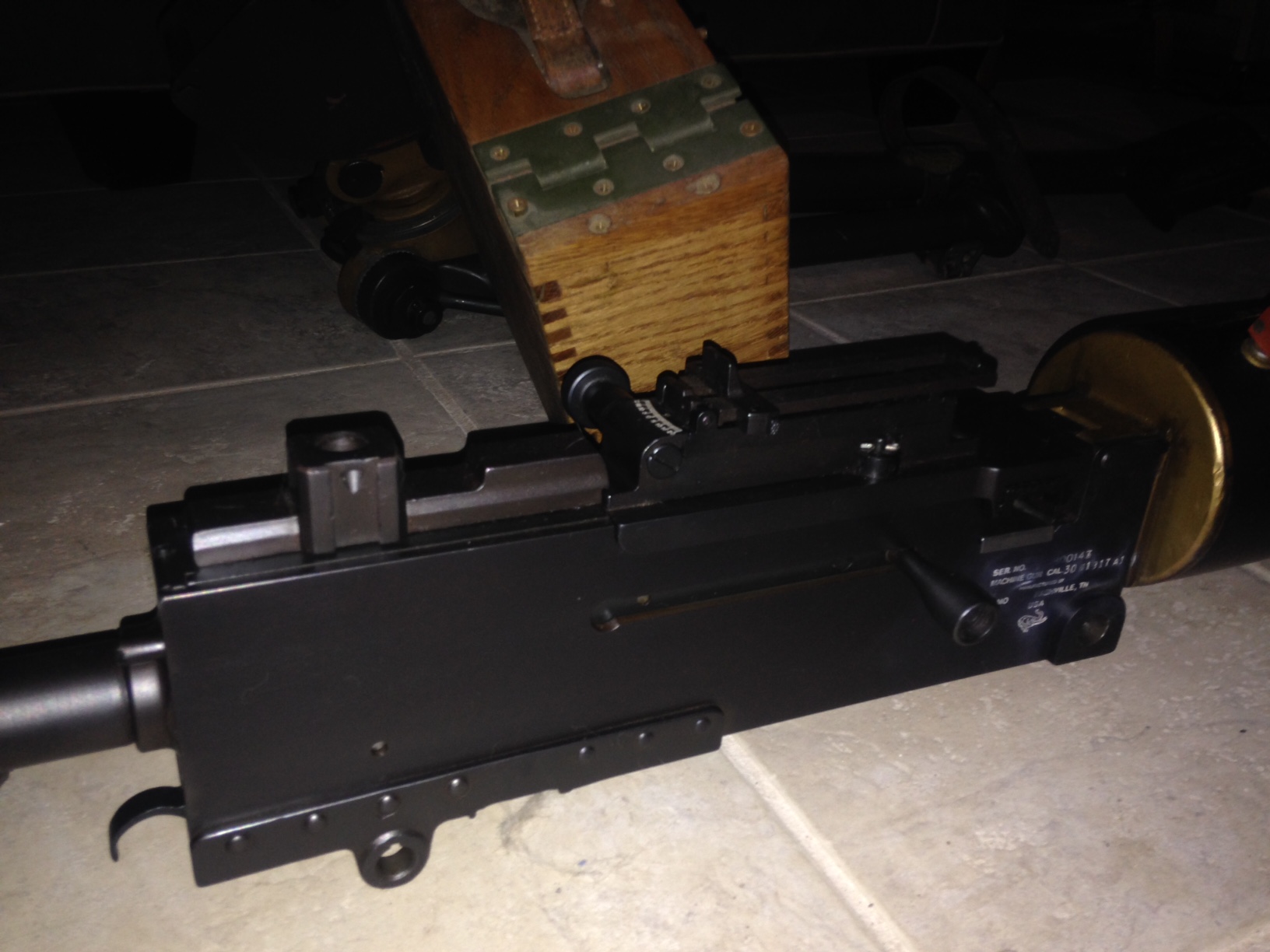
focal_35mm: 33
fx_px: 1211
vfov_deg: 42.9
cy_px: 476
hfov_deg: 55.4
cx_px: 635
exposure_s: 1/16
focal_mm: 4.12
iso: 64
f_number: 2.4
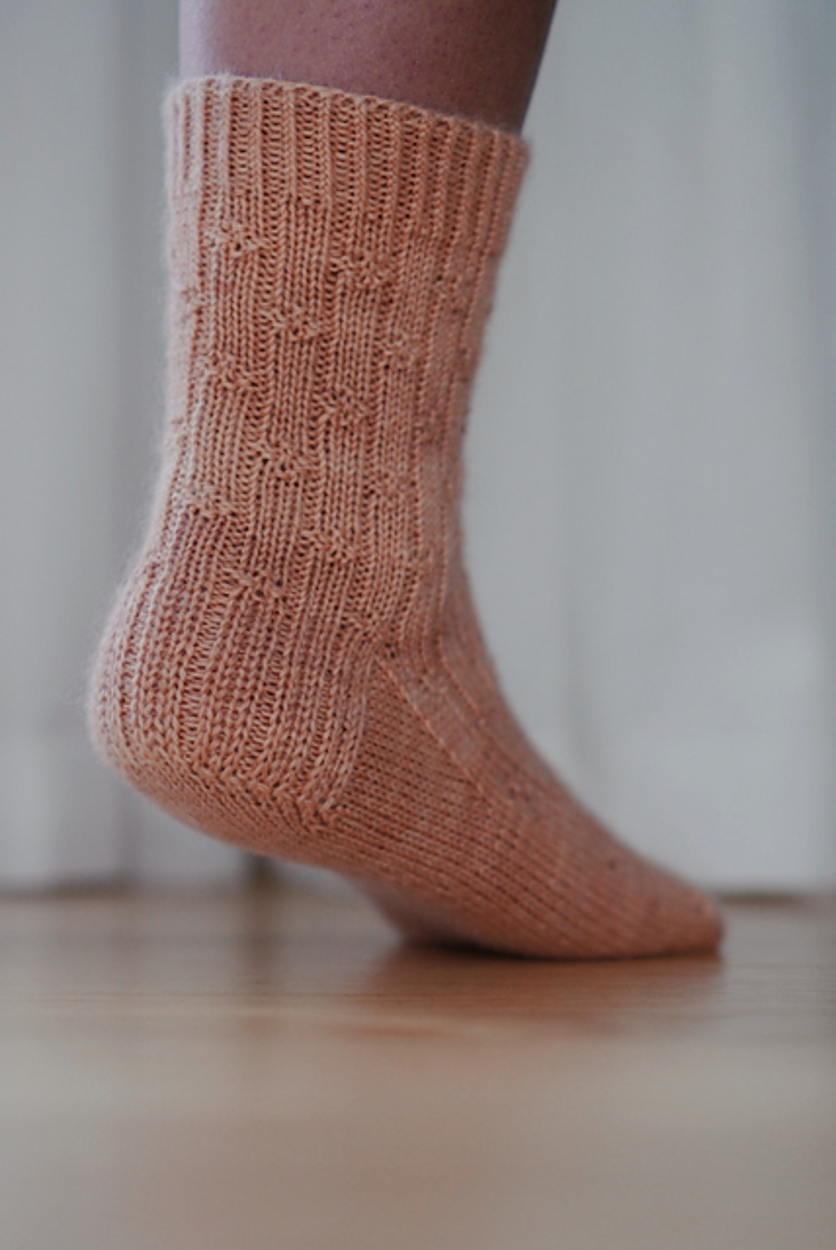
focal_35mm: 52
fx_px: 1825
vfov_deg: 37.8
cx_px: 418
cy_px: 625
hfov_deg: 25.8
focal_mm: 35
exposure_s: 1/200
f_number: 2
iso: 160
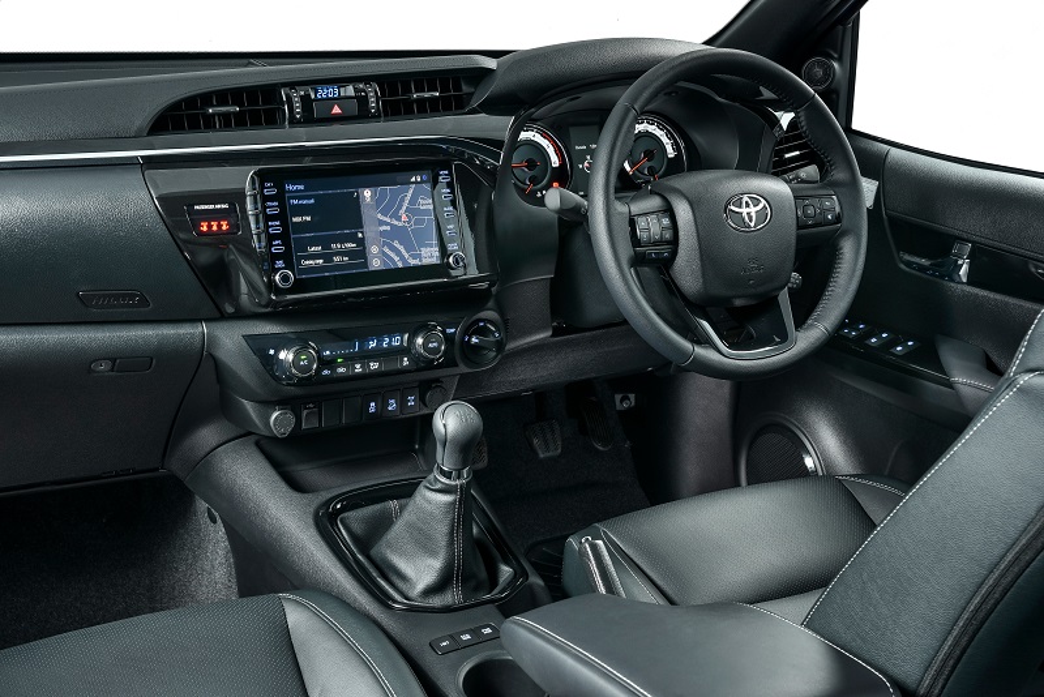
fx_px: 1450
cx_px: 522
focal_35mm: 50
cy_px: 348
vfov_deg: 27.0
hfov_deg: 39.6
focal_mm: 50
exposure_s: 1/2
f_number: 11
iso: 400
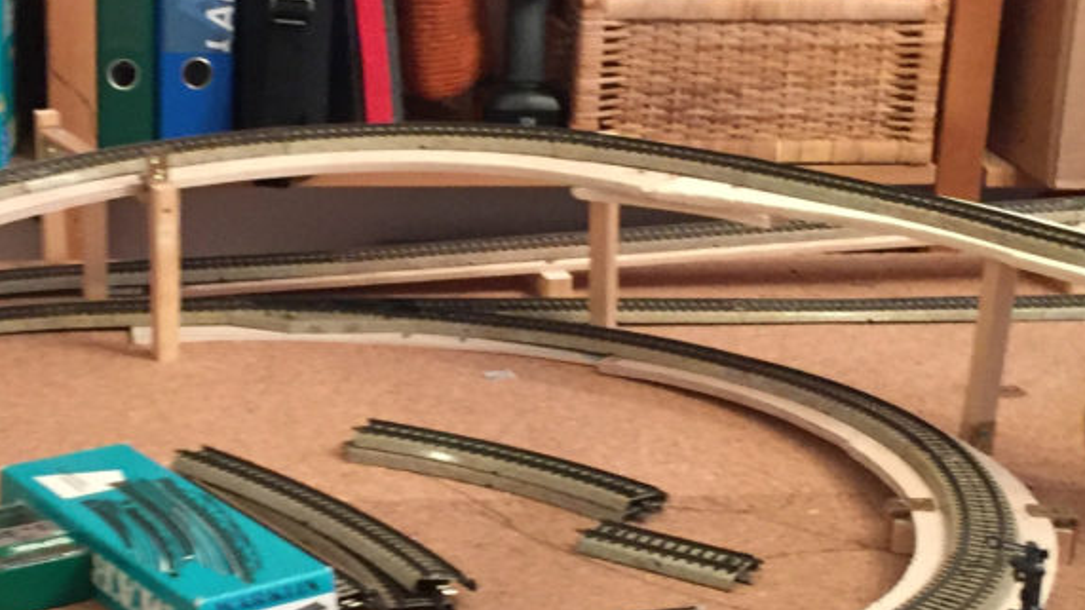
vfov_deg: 14.2
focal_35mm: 85
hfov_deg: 24.8
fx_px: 2445
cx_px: 317
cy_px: 386
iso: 250
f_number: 2.2
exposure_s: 1/17
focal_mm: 4.15
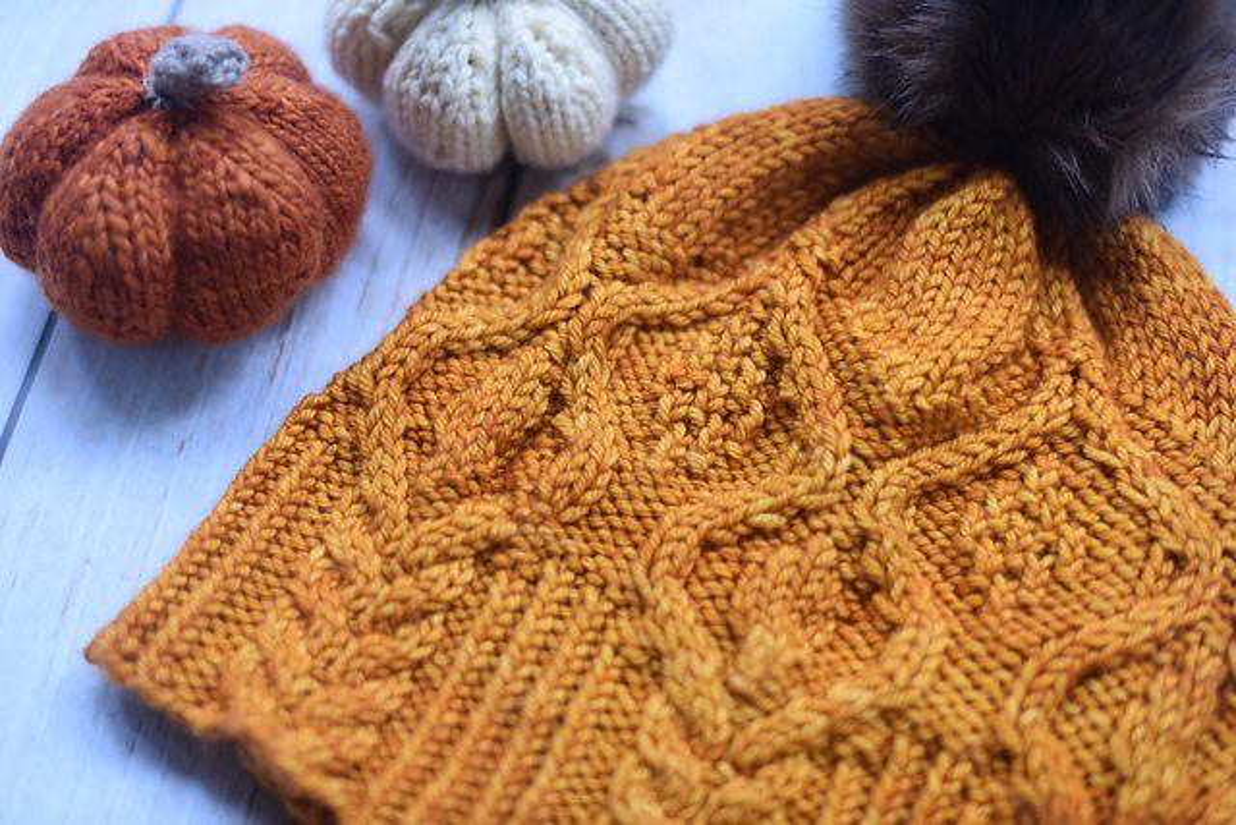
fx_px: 1717
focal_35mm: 50
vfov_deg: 27.0
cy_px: 412
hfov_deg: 39.6
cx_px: 618
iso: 800
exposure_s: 1/60
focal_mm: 50
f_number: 2.2
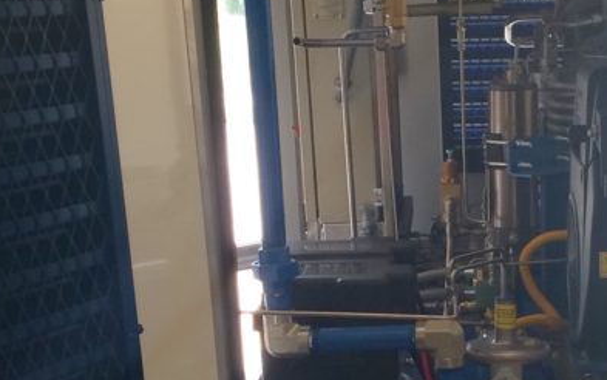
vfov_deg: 16.2
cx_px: 554
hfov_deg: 25.0
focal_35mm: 80
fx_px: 1324
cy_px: 310
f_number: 2.2
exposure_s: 1/40
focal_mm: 4.15
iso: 32
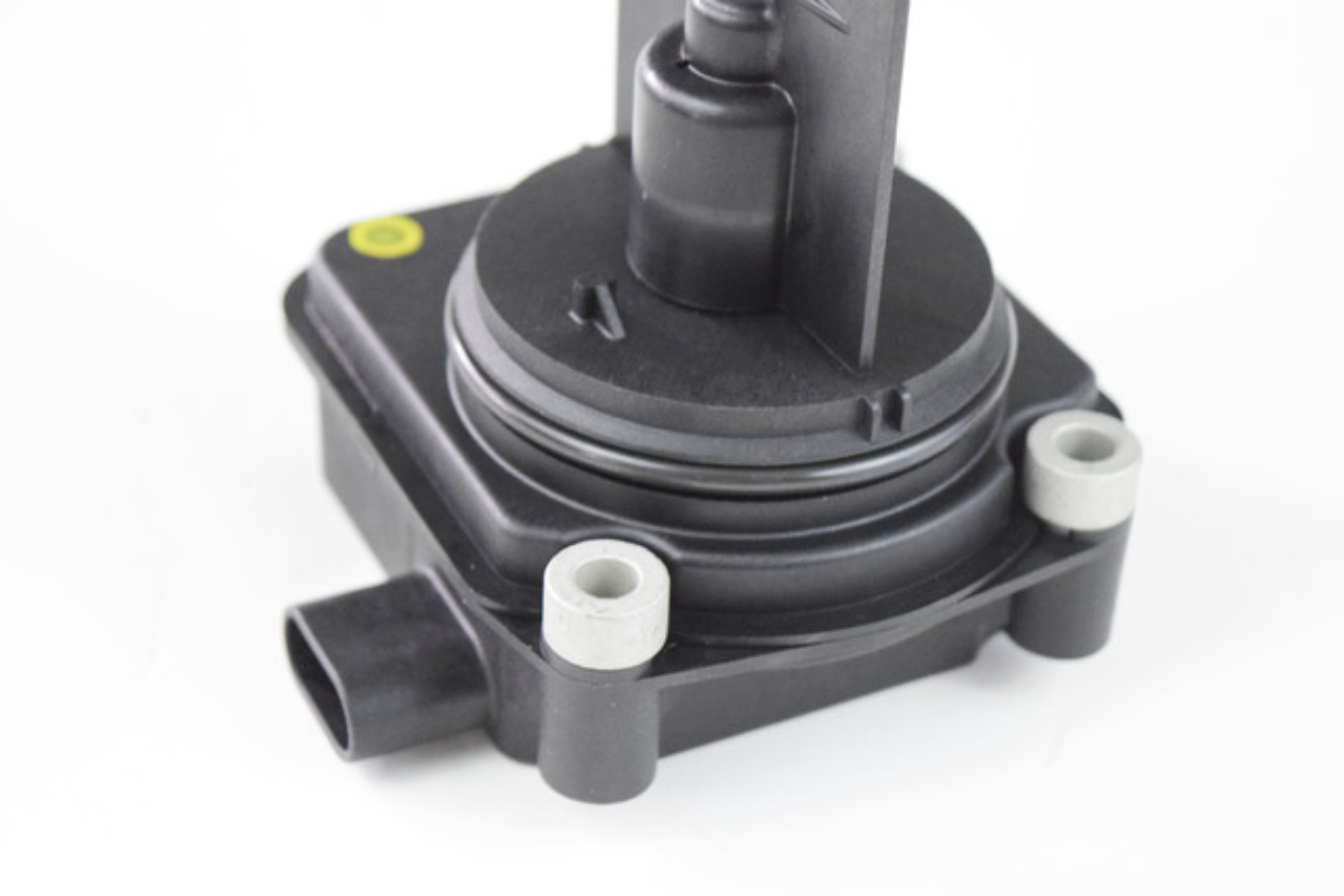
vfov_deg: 16.6
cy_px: 448
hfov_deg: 24.6
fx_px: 3080
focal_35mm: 82
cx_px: 672
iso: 5600
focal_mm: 55
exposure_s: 1/60
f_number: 5.6
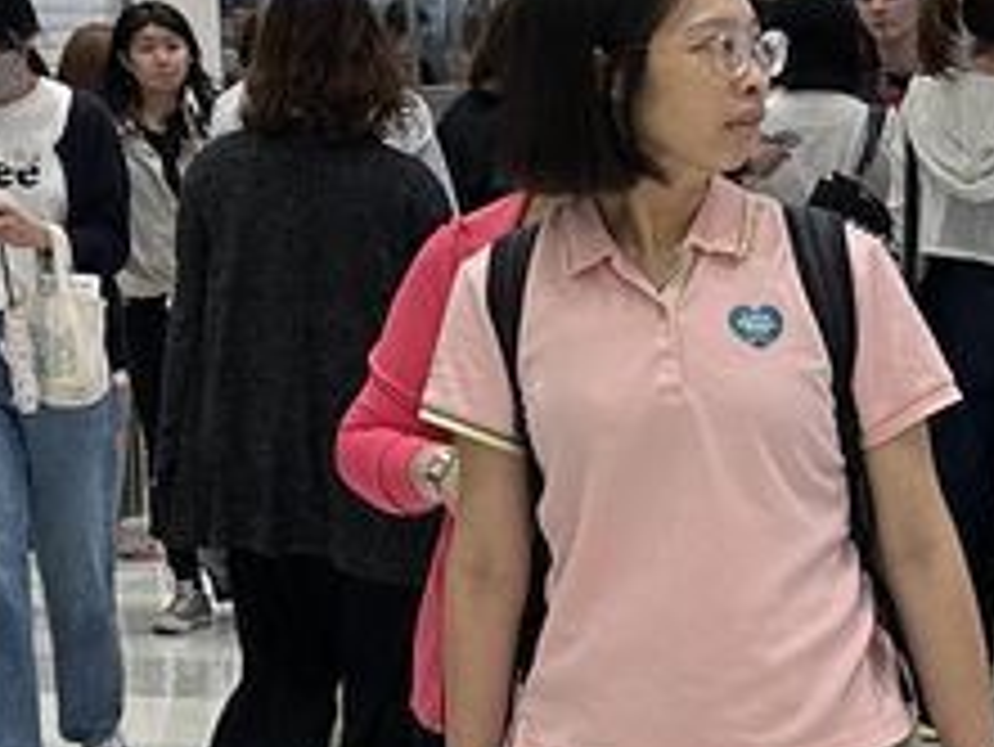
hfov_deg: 12.7
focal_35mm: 139
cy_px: -342
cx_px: -895
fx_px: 3994
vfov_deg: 10.4
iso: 64
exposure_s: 1/202
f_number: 1.78
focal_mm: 6.86
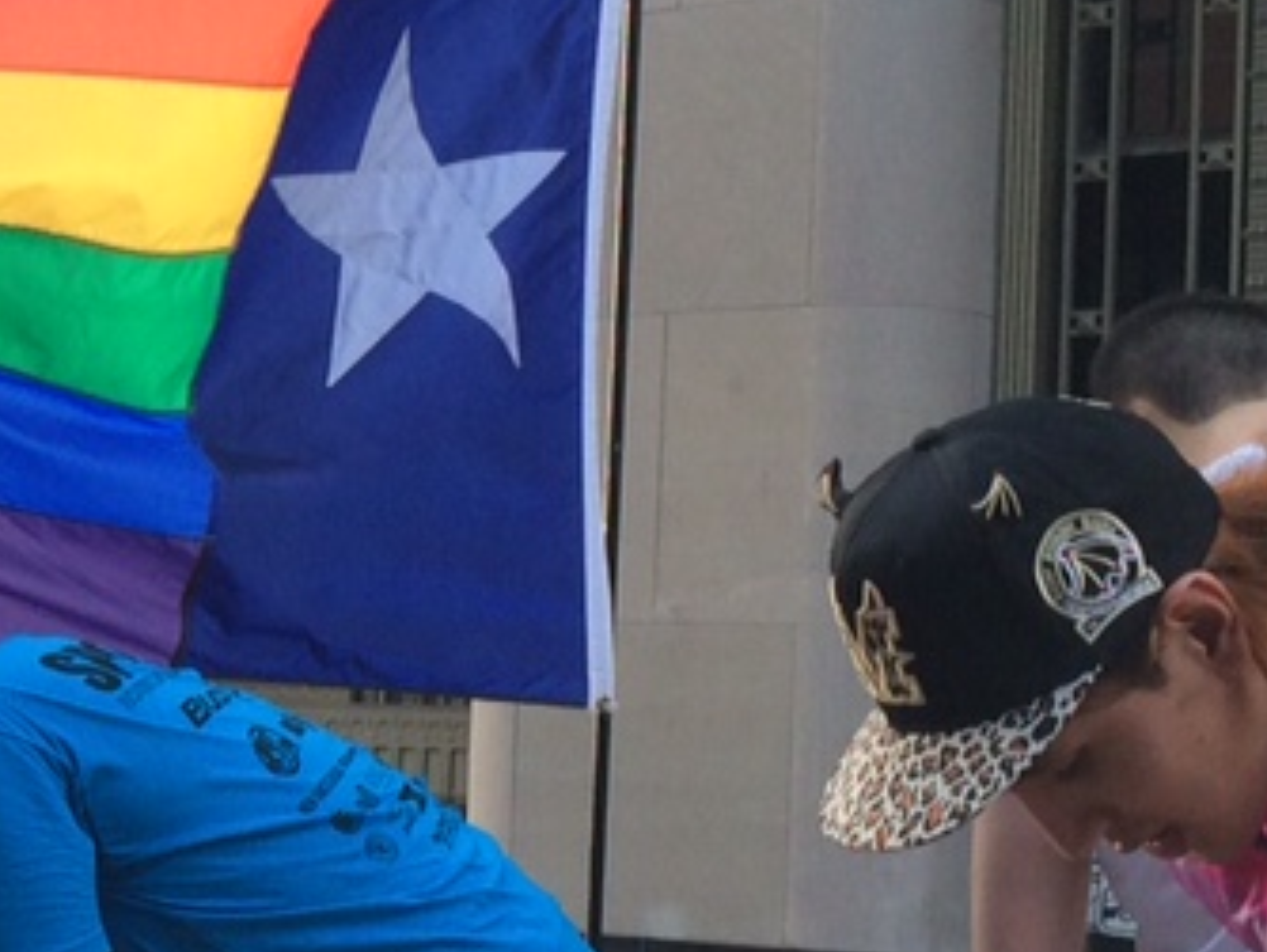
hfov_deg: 16.5
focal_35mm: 111
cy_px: 467
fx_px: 4066
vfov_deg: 13.4
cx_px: -489
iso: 50
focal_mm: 4.15
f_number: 2.2
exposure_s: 1/120
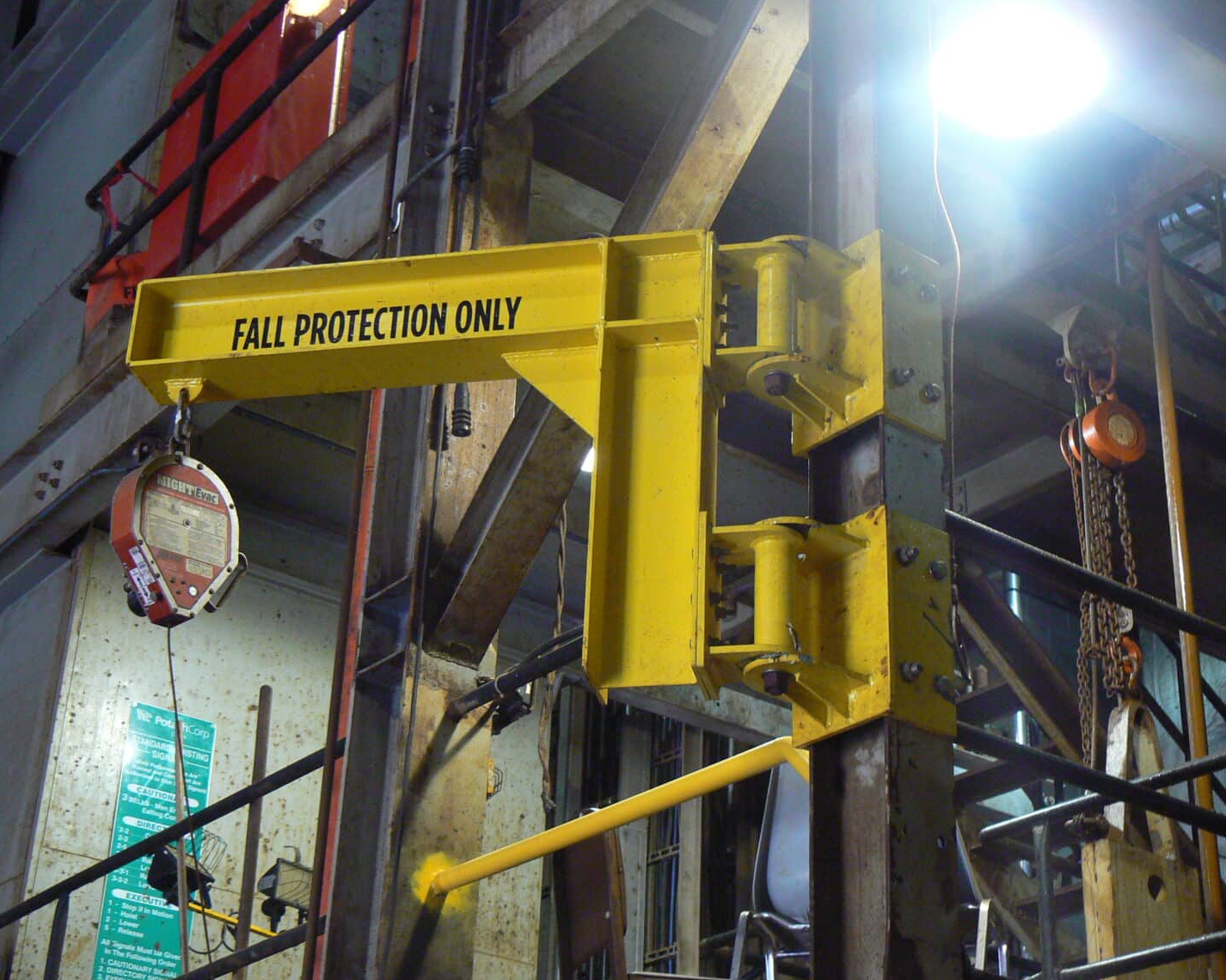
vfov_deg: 25.0
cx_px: 589
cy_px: 493
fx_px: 2213
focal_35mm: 61
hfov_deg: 31.0
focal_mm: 9.6
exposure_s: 1/13
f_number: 3.2
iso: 200
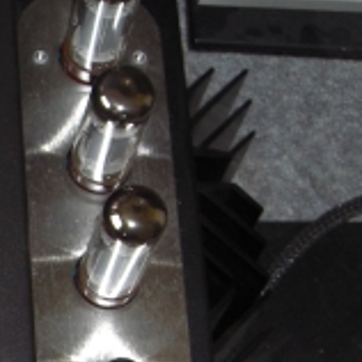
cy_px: 349
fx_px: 1716
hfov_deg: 11.7
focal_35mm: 145
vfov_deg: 11.9
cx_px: -101
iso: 100
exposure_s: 1/60
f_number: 3
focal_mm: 7.6
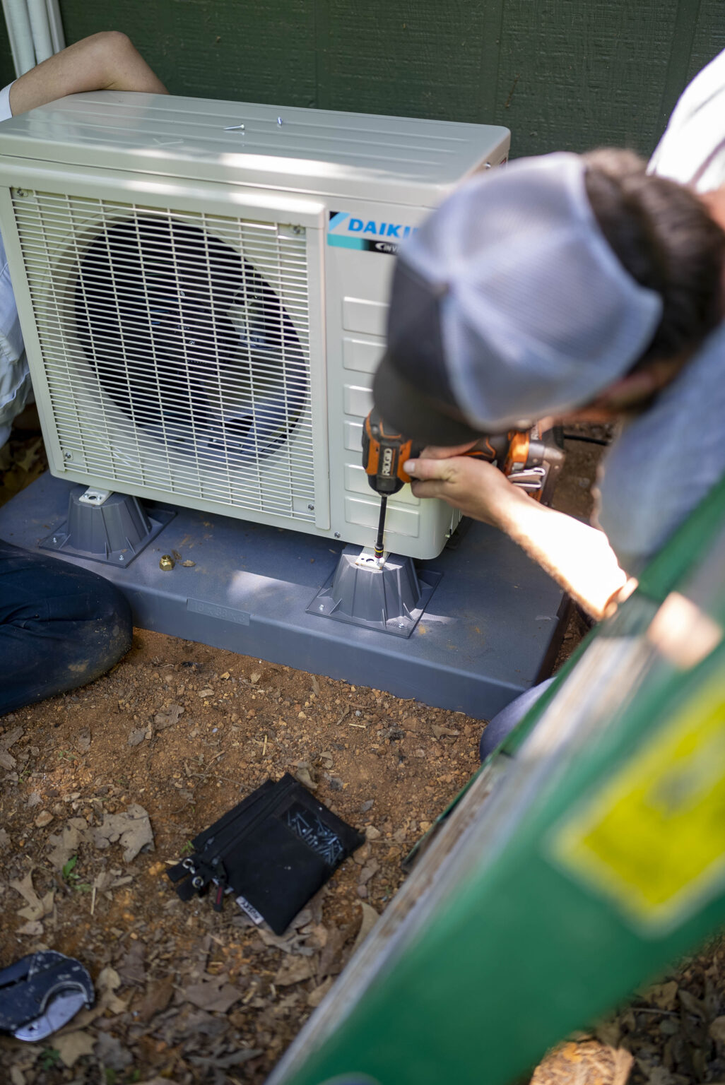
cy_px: 542
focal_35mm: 35
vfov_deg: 54.4
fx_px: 1056
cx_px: 362
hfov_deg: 37.9
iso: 100
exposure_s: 1/125
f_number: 1.4
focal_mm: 35
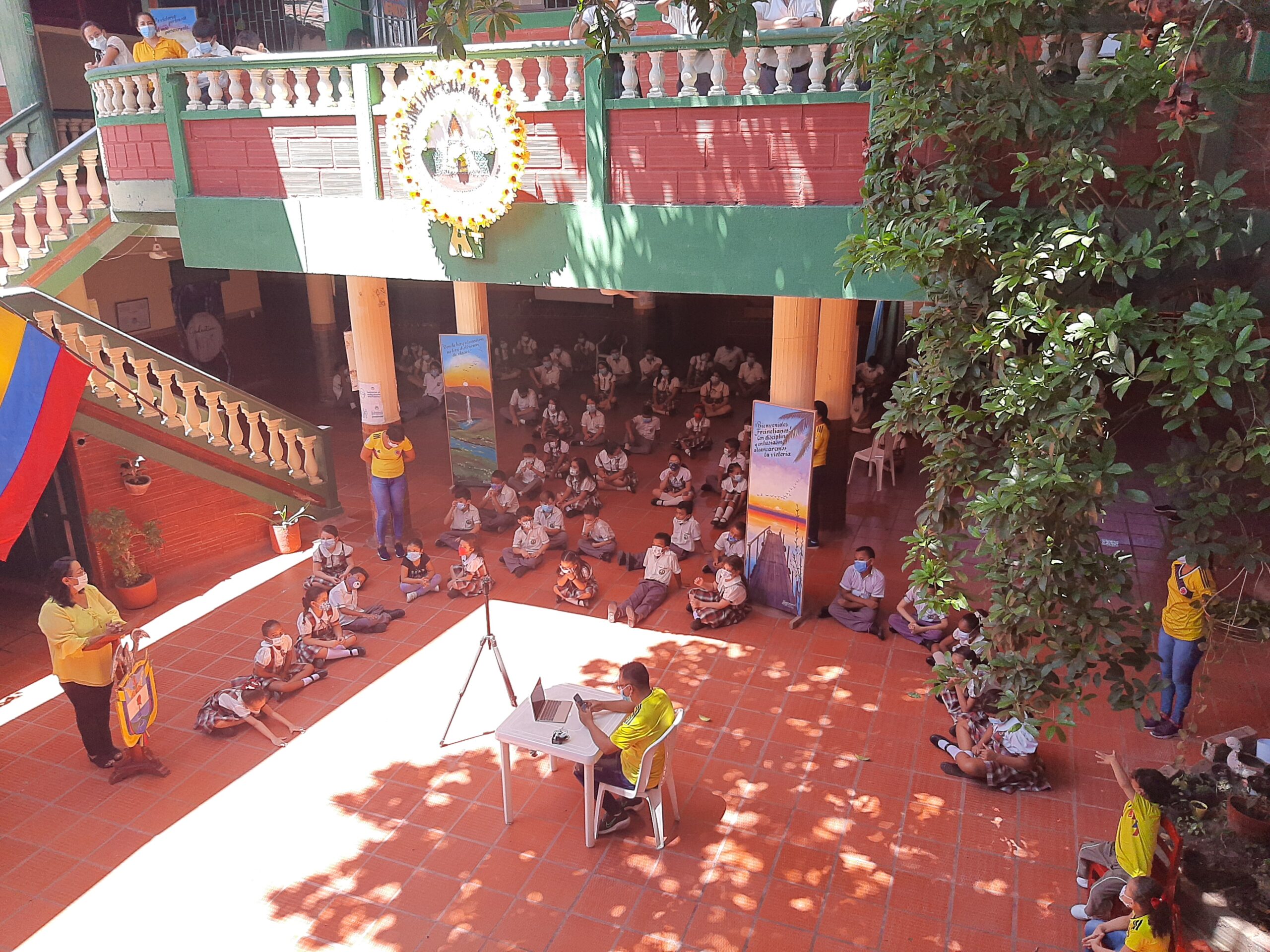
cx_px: 635
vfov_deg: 51.4
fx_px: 991
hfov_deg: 65.3
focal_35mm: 27
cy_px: 476
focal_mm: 3.93
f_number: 1.7
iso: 40
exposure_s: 1/230
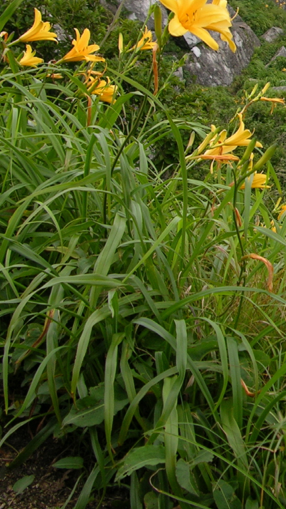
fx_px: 1174
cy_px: 90
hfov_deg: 13.1
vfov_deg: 24.0
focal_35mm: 87
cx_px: 435
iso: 50
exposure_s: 1/136
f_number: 3.5
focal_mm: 8.9
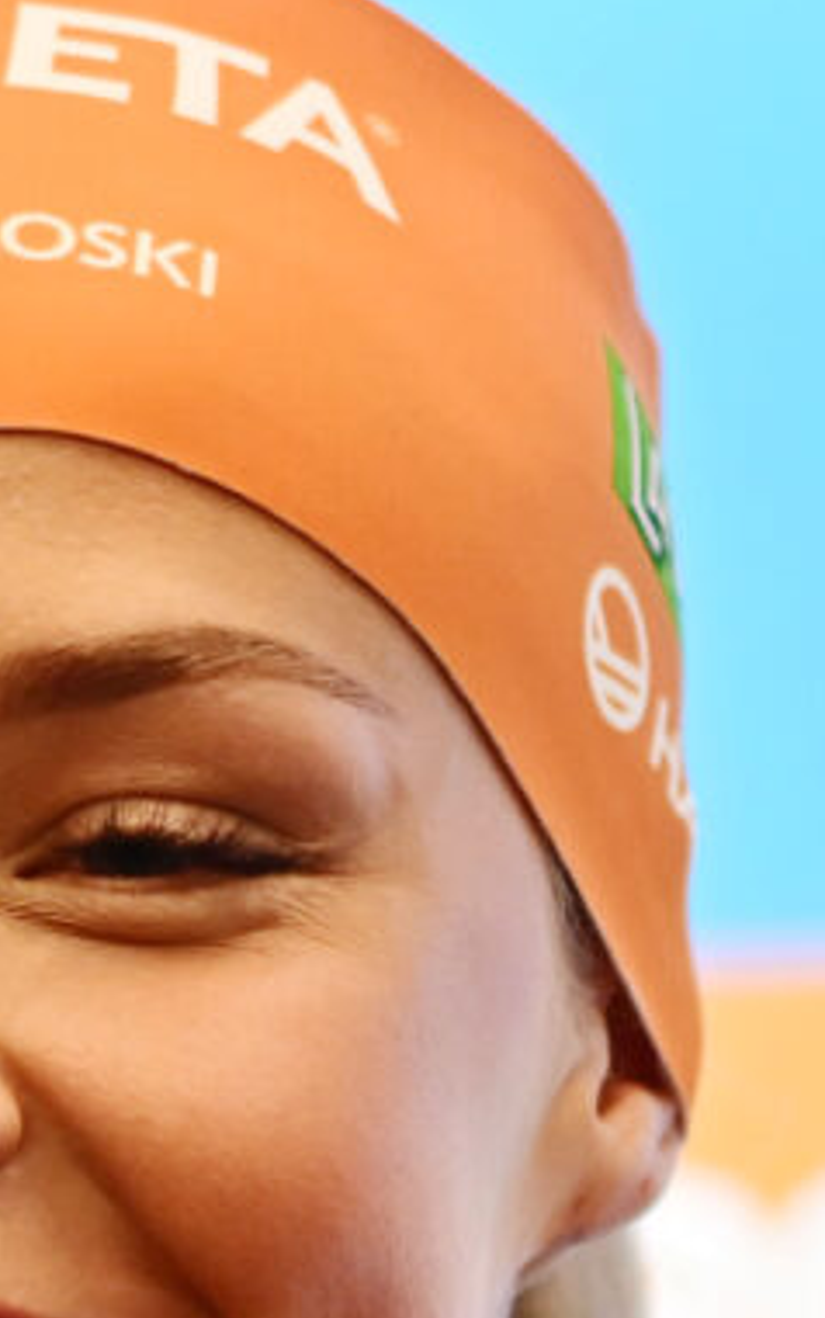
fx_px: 20690
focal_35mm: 576
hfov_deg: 2.3
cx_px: 468
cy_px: 2104
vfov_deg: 3.6
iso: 500
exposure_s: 1/320
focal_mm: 105
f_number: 1.4
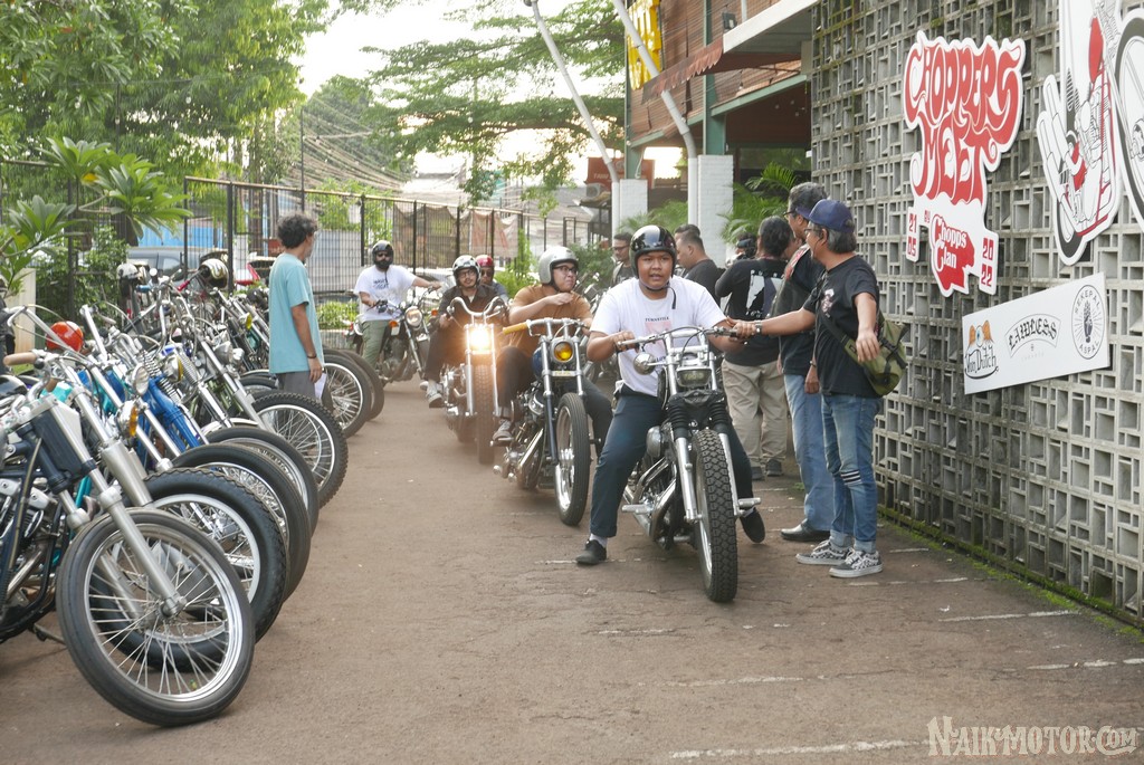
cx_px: 572
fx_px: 1781
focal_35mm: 56
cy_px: 382
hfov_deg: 35.6
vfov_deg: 24.2
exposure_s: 1/100
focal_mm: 25.4
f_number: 3.5
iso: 250
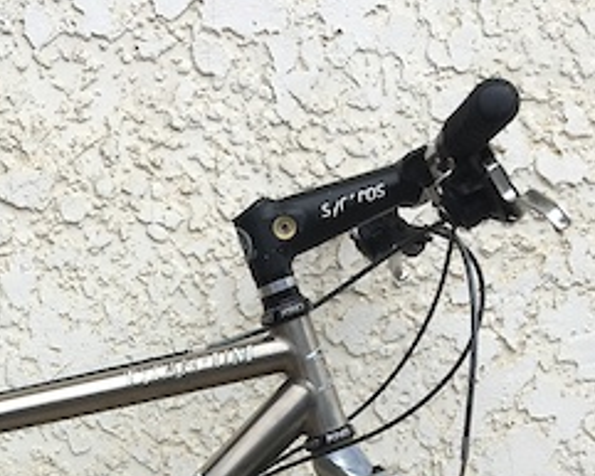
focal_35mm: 94
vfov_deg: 15.4
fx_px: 1656
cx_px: -57
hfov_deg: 19.5
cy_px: 659
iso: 25
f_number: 2.2
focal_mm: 4.15
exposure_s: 1/496
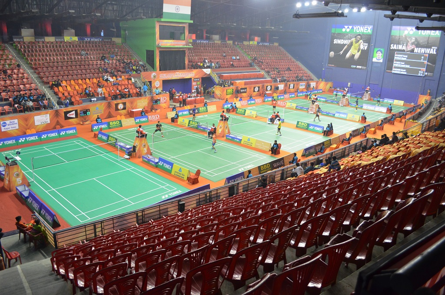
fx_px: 333
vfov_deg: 47.7
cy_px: 148
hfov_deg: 67.5
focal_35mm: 27
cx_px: 222
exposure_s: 1/125
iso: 1250
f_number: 3.5
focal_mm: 18
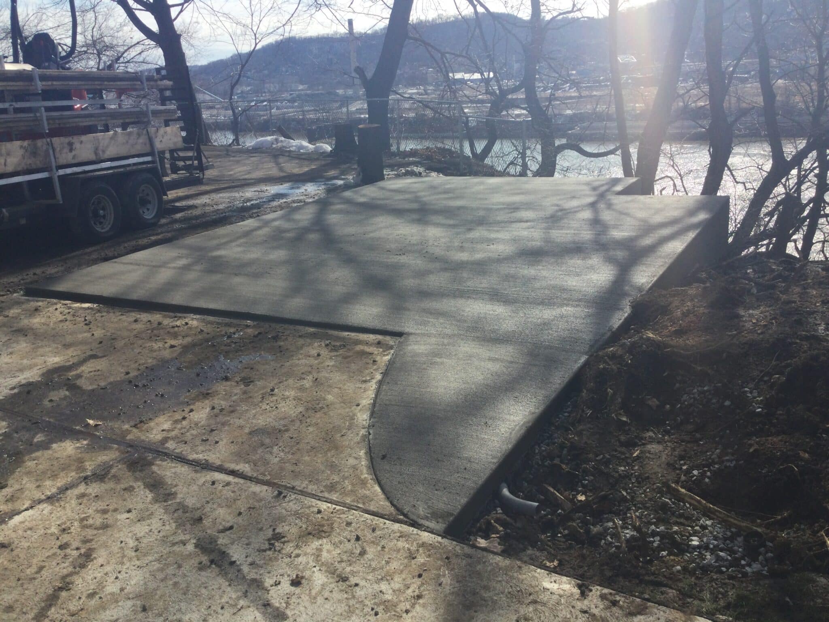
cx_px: 414
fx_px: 742
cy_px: 311
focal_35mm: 31
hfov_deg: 58.4
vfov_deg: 45.4
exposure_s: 1/1274
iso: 25
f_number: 2.4
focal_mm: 3.3
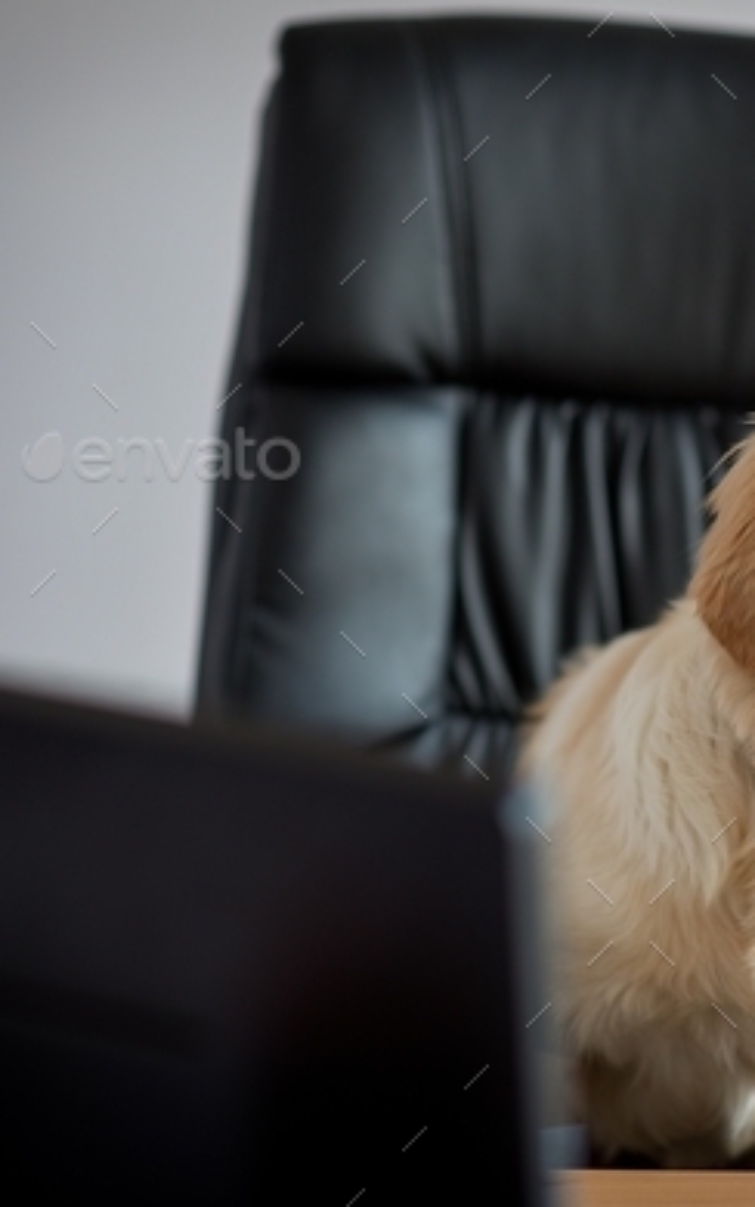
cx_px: 616
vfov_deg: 15.9
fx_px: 4310
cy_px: 604
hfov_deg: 10.0
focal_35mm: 131
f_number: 2
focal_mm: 85
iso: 180
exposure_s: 1/125
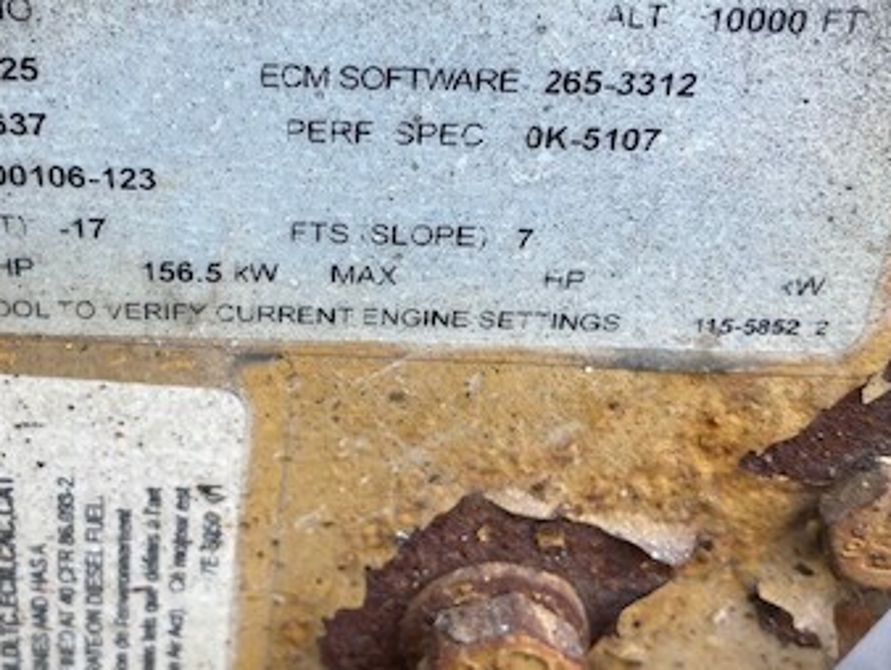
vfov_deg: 27.5
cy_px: 253
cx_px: 316
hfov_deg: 35.9
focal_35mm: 53
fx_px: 1365
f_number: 1.8
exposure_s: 1/121
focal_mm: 3.99
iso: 40
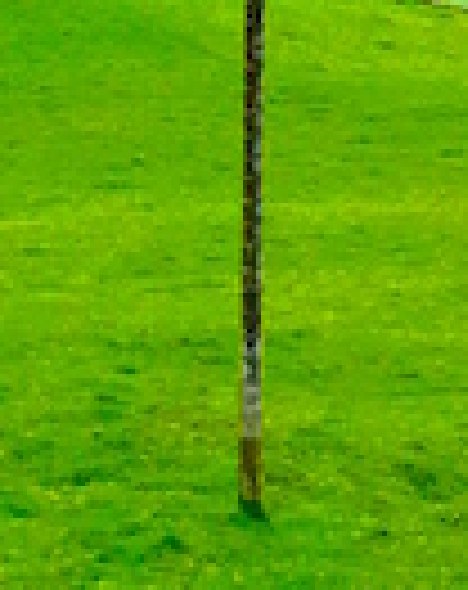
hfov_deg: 6.9
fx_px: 3862
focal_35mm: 222
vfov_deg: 7.9
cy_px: -941
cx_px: 459
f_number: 2.2
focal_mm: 4.15
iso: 25
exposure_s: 1/635
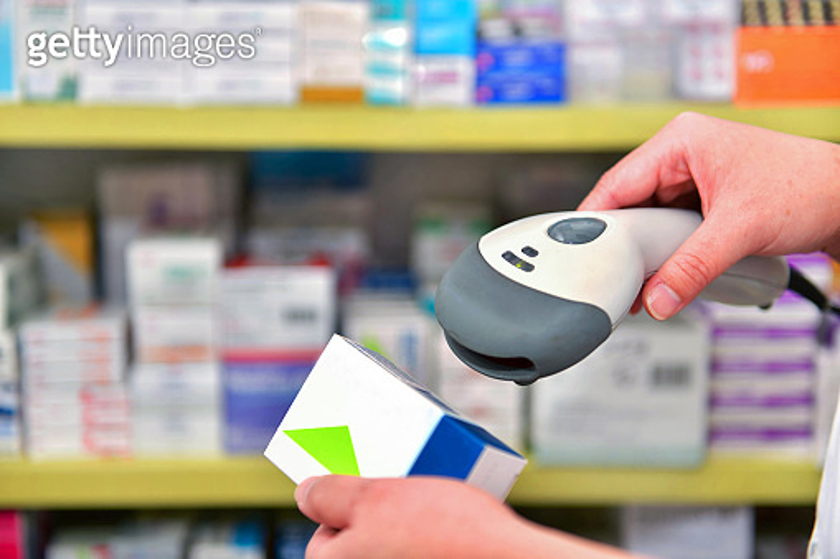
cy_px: 280
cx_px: 420
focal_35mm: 55
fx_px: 1283
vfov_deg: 24.6
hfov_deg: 36.3
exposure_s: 1/250
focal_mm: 55
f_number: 2.8
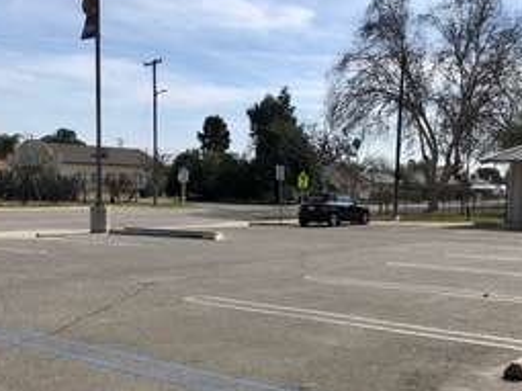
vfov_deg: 32.4
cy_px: 274
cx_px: 317
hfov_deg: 42.7
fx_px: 663
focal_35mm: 44
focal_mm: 4
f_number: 1.8
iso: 20
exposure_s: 1/2667
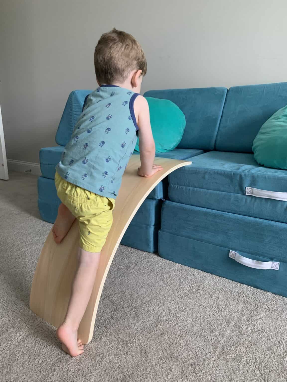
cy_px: 191
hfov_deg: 53.1
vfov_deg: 67.3
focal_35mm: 26
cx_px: 144
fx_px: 287
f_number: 1.8
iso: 160
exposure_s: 1/60
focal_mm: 4.25
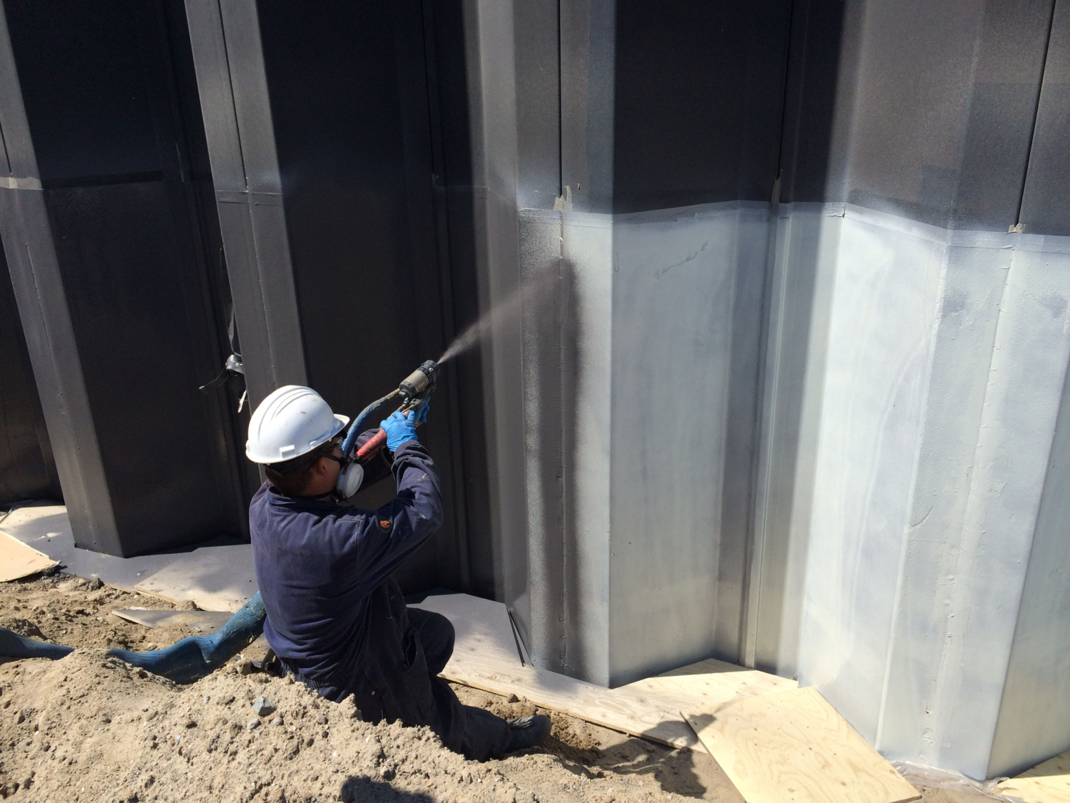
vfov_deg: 46.8
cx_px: 535
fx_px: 927
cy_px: 402
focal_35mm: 30
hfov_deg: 60.0
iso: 32
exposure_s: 1/2415
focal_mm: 4.12
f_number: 2.2
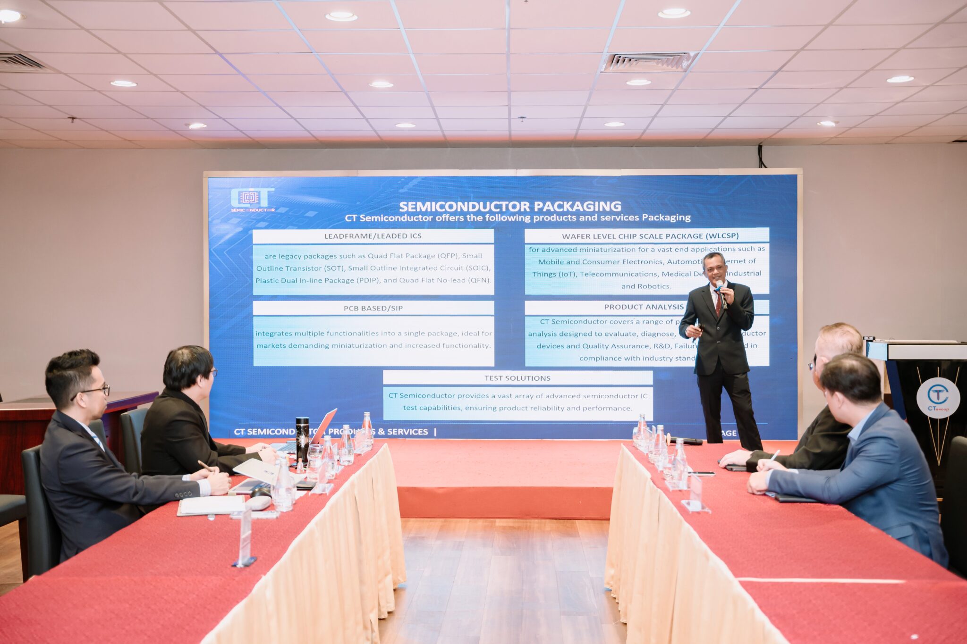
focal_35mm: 42
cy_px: 322
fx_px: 1131
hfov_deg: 46.3
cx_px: 484
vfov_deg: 31.8
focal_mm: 42.1
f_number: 2.8
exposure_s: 1/125
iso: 1250
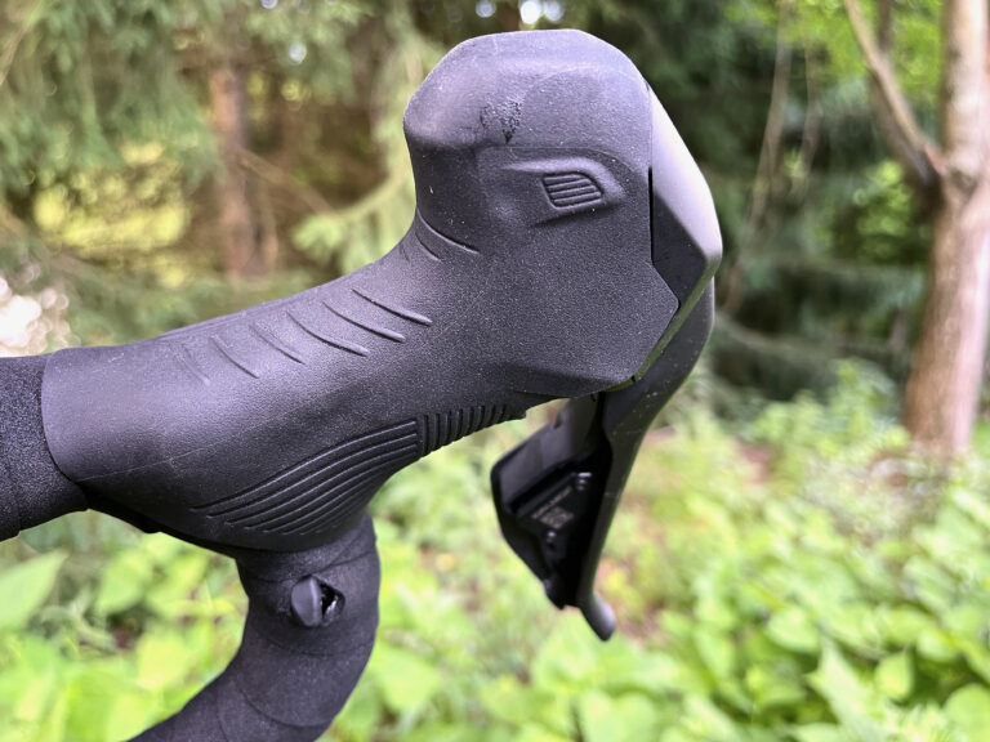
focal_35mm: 25
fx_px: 715
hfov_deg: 69.4
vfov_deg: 54.9
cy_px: 371
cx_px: 495
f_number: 1.6
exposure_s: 1/70
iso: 125
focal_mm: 5.1
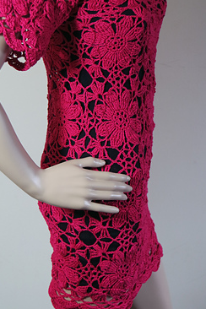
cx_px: 85
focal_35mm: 71
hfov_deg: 19.2
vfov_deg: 28.4
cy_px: 119
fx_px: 609
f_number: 5
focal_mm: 34
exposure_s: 1/60
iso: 800
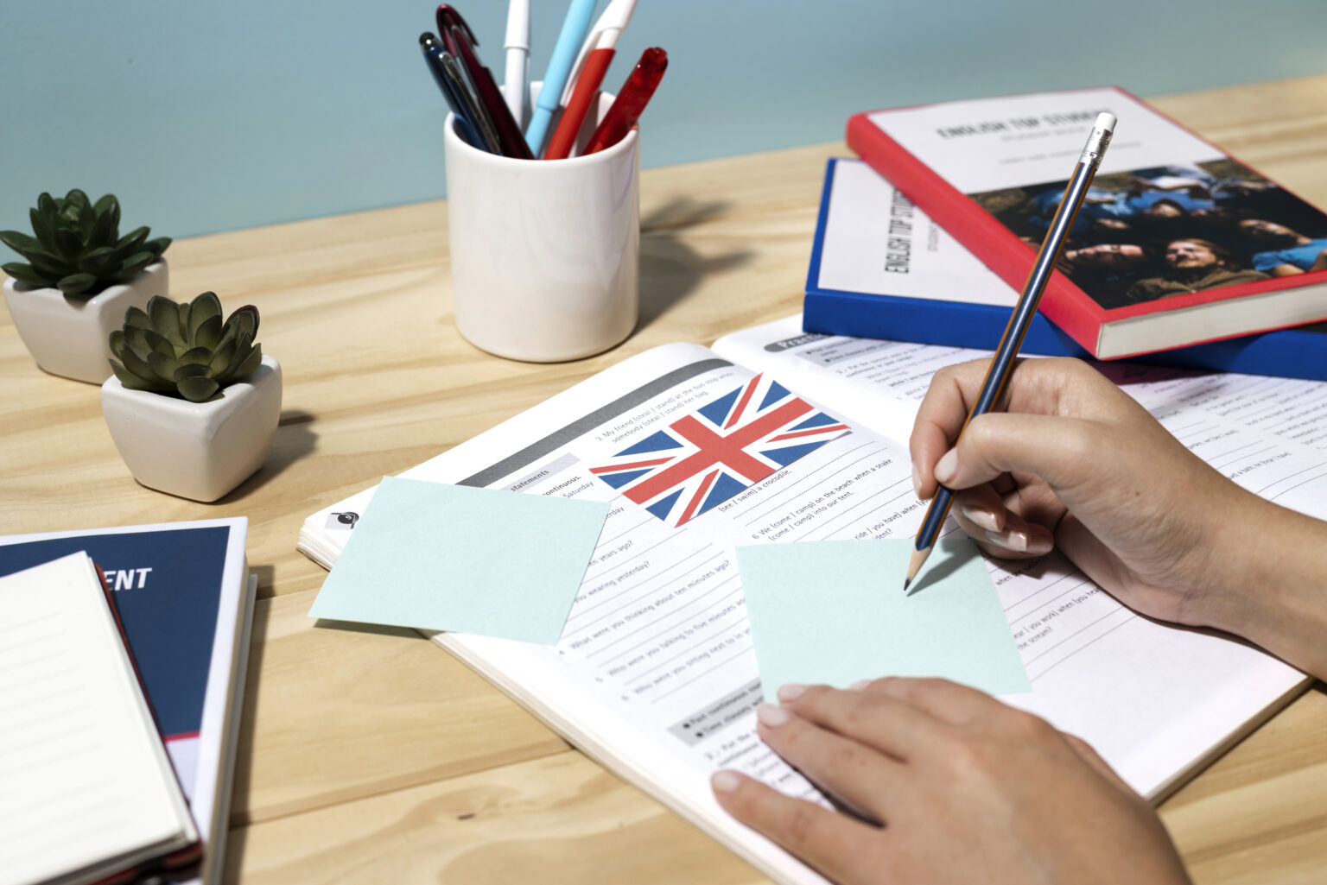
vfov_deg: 27.0
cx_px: 664
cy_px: 442
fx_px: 1843
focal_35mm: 50
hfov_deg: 39.6
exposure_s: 1/125
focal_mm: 50
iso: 100
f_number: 5
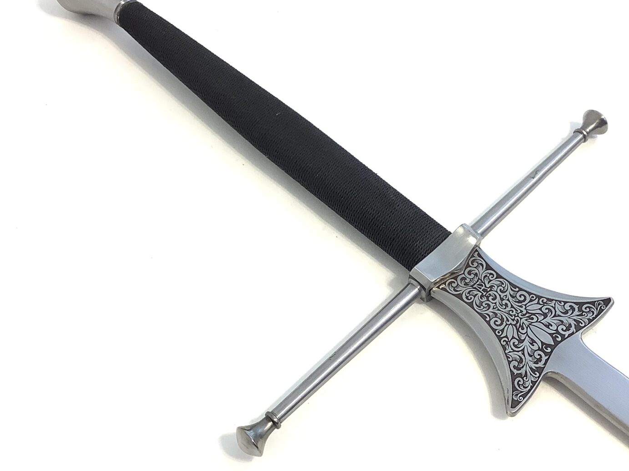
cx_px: 386
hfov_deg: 41.0
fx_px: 836
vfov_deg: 31.5
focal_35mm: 46
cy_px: 222
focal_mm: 3.3
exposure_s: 1/60
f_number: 2.4
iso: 80
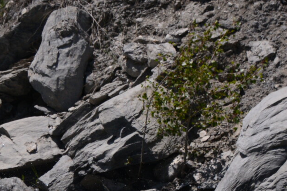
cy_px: 271
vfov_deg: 3.5
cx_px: -45
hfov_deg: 5.2
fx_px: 3142
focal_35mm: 394
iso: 800
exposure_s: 1/1600
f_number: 11
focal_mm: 112
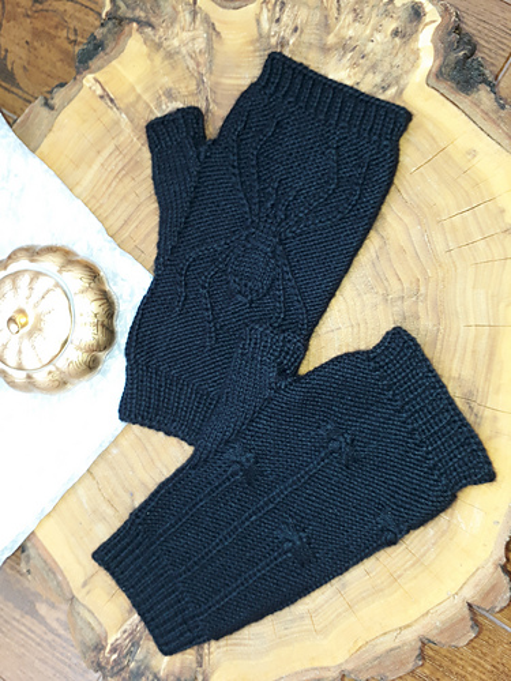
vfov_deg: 65.3
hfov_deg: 51.4
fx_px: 531
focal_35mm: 27
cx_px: 256
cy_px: 340
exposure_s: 1/33
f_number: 1.9
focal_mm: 3.6
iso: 50
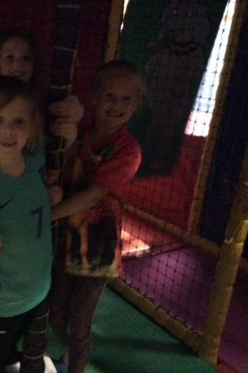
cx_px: 15
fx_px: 465
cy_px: 187
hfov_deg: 28.5
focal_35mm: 45
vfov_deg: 43.6
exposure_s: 1/17
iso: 800
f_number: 2.4
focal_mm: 3.3
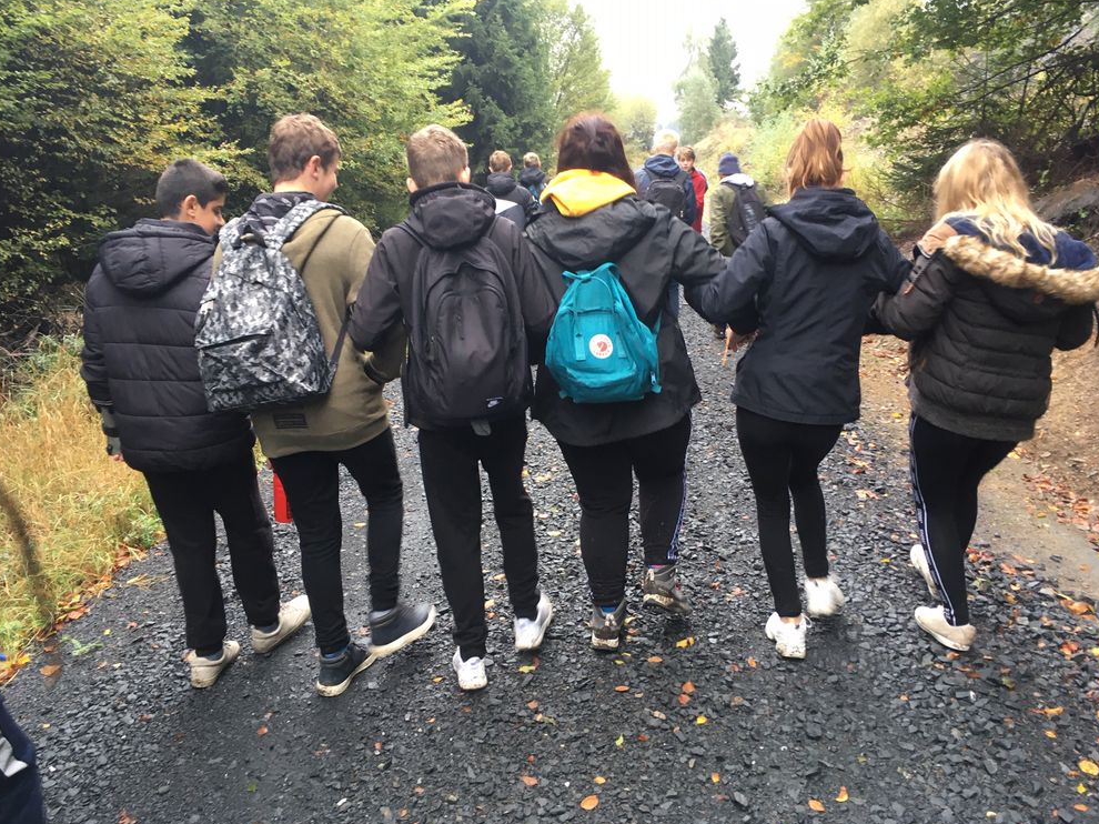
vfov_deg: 46.8
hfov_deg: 60.0
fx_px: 952
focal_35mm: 30
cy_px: 413
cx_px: 559
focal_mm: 4.15
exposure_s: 1/33
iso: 64
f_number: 2.2
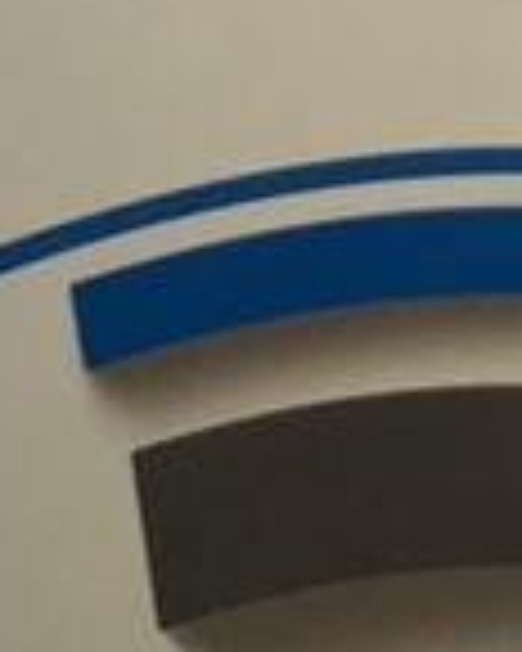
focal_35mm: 226
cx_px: 824
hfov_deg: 6.7
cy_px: -1434
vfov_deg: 7.4
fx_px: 4364
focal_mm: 4
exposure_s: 1/50
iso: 20
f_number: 1.8
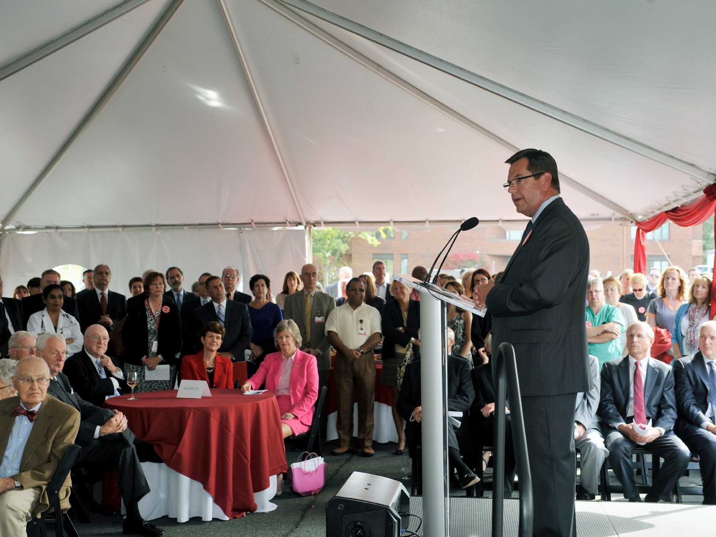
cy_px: 268
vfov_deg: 31.5
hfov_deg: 41.2
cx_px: 352
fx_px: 951
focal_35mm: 46
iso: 400
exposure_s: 1/160
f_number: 5.6
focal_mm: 42
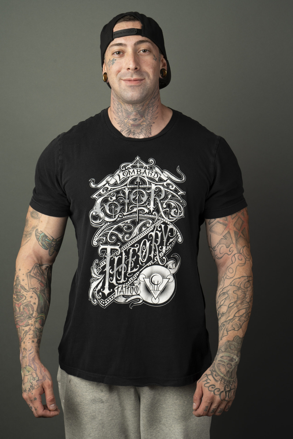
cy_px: 220
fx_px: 903
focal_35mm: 74
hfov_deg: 18.4
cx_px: 146
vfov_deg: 27.3
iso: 100
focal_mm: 74
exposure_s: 1/160
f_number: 11
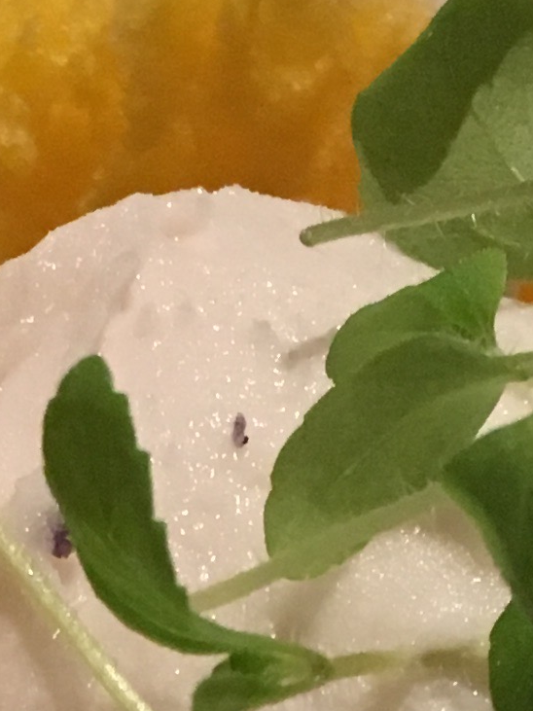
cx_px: -45
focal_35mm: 160
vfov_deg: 11.7
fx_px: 3286
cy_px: 1155
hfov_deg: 9.2
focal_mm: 4.15
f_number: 2.2
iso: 160
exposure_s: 1/33
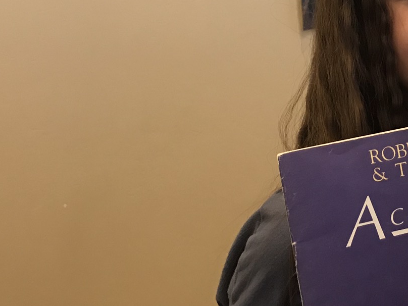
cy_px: 109
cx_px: 411
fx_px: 837
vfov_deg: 20.7
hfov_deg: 26.0
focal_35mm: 71
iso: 50
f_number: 1.8
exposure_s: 1/15
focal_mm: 3.99
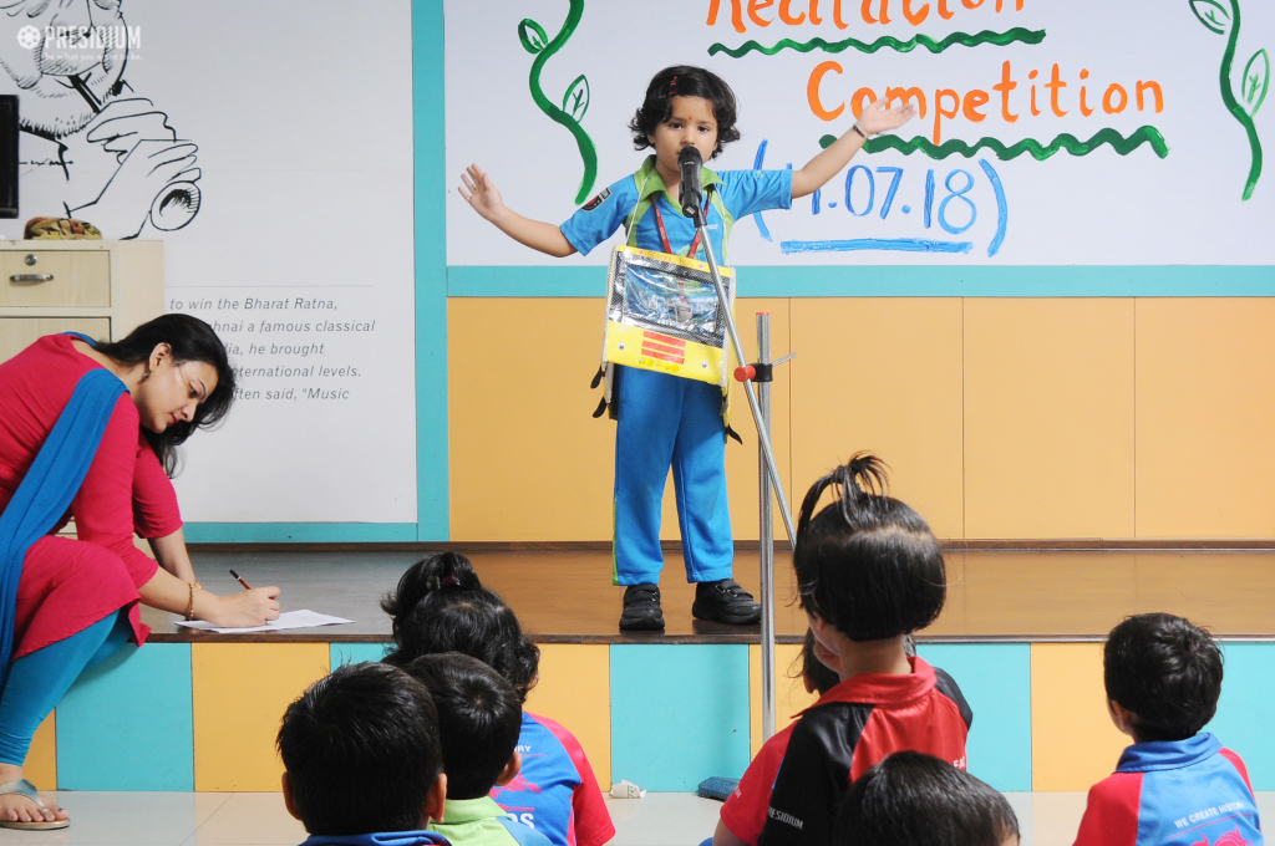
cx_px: 638
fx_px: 1804
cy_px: 423
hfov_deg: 38.9
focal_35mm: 51
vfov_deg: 26.4
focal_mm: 34
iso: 320
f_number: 6.3
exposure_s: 1/200
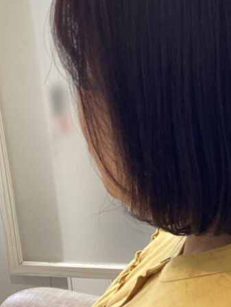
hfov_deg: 20.9
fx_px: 614
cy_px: 144
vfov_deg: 28.1
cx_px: 208
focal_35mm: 69
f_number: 2.4
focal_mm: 3.3
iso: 50
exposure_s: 1/60
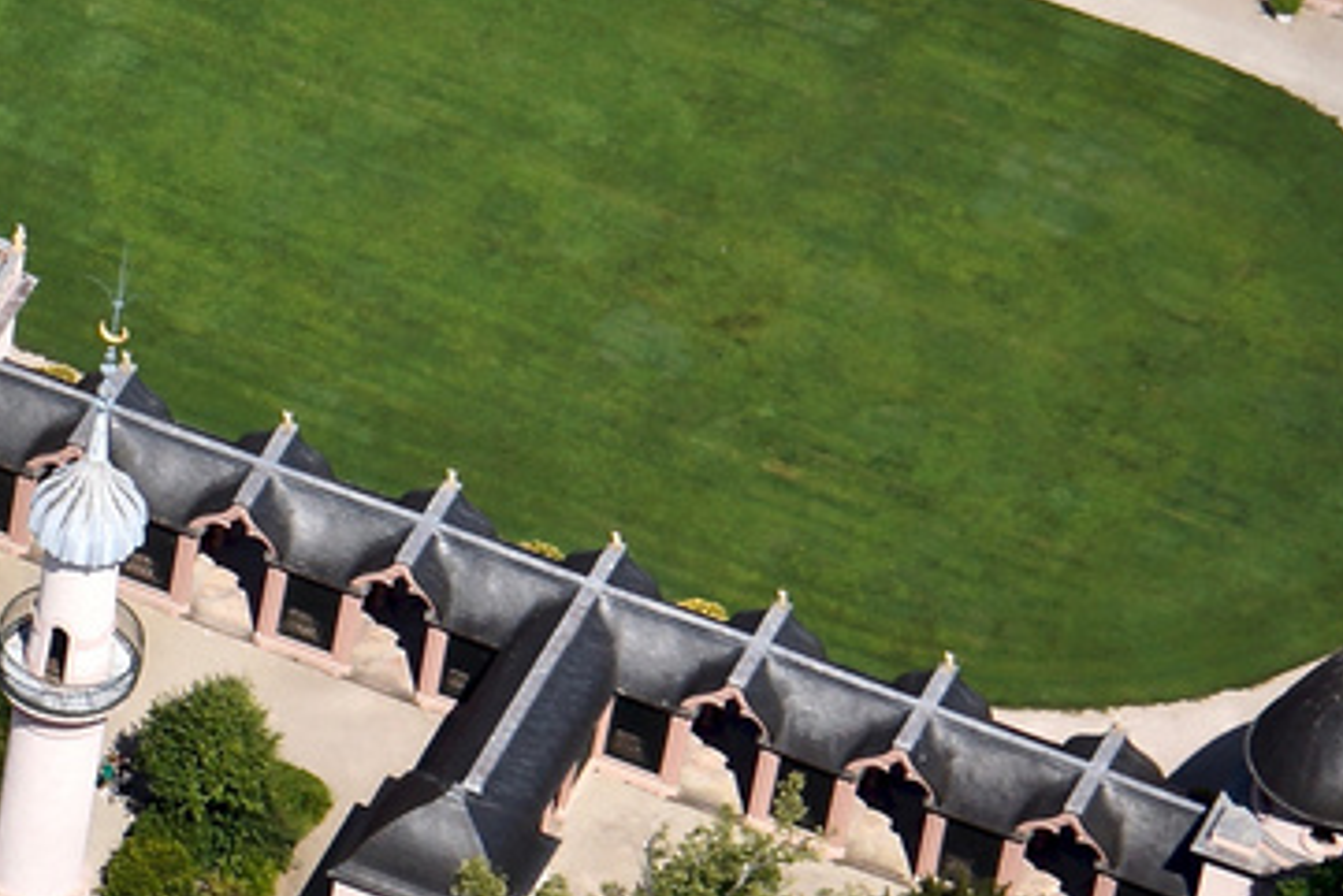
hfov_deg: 4.8
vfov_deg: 3.3
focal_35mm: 422
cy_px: 547
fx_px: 15748
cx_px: -1097
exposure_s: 1/320
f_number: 9
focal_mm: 63
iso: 100
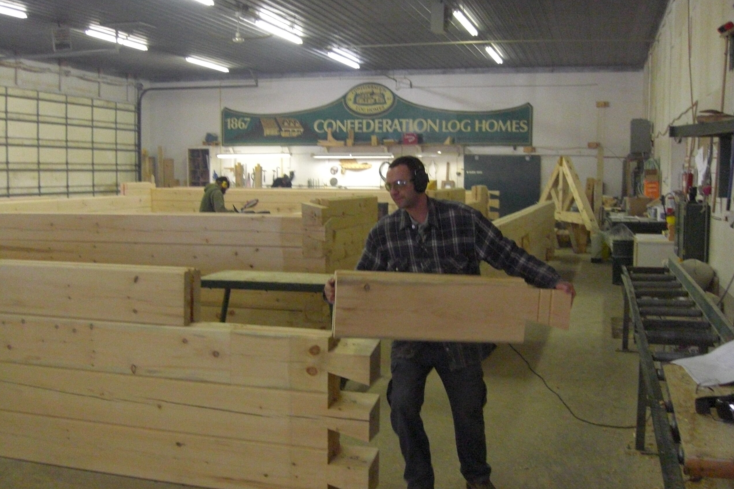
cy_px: 269
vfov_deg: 33.4
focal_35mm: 40
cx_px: 370
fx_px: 815
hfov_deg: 48.5
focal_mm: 7.9
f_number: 2.8
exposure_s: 1/80
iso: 800
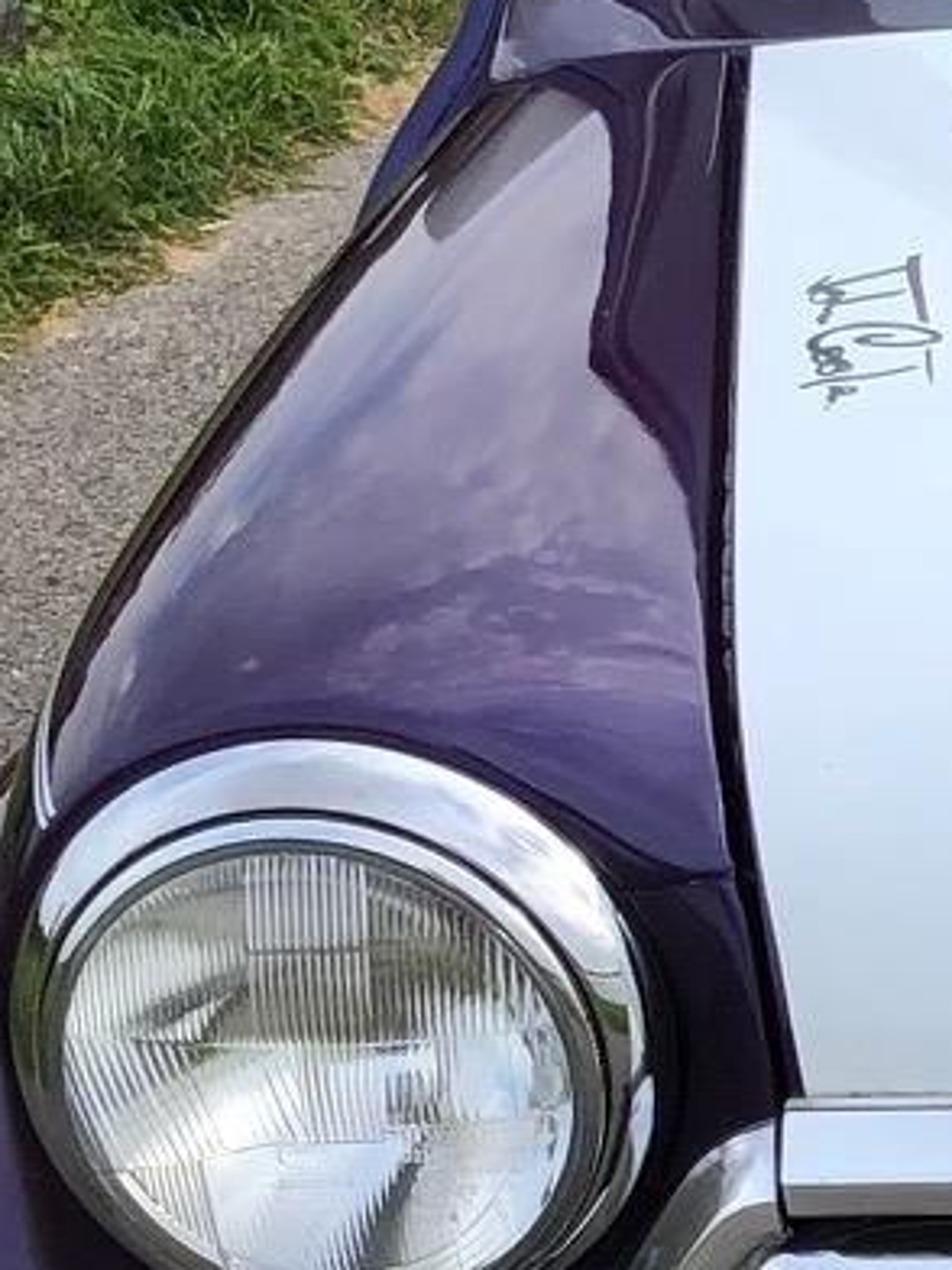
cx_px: 1868
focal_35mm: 144
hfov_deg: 9.6
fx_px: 5280
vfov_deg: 13.7
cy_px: 936
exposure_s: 1/827
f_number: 1.8
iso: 20
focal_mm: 4
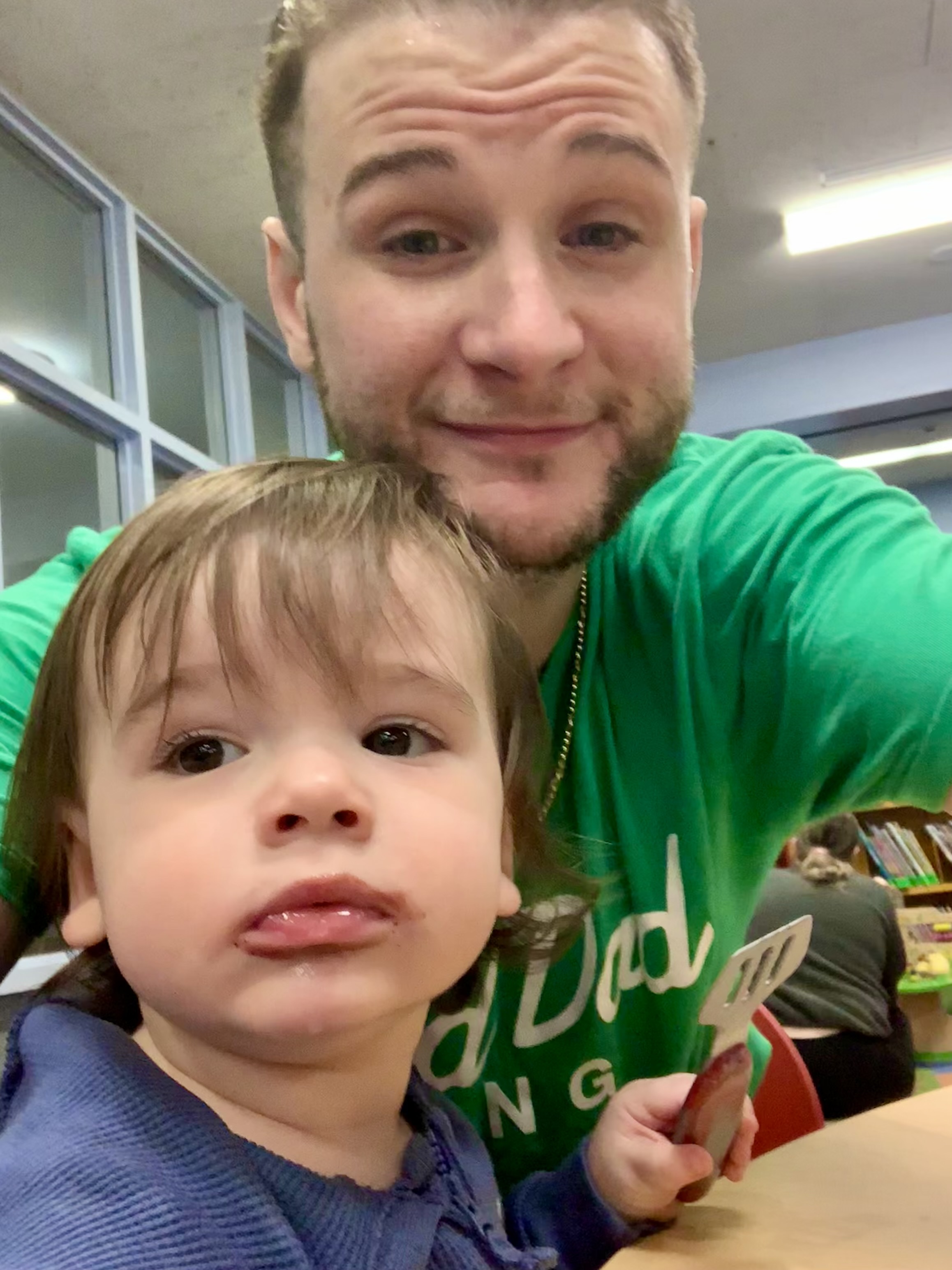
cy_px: 635
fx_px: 1173
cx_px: 476
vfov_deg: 56.8
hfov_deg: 44.2
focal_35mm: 32
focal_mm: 2.87
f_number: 2.2
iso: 250
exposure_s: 1/60
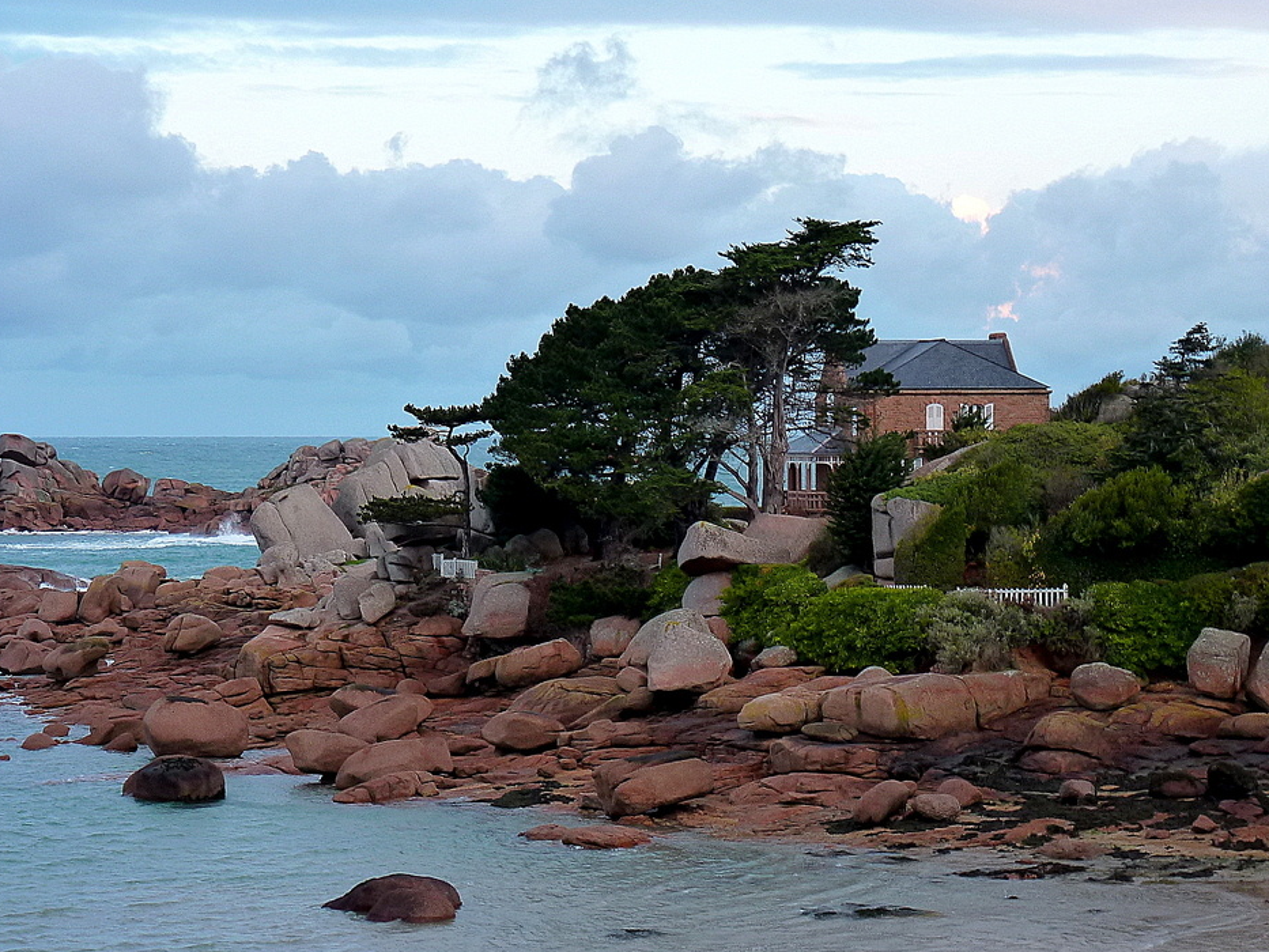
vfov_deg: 14.1
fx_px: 3850
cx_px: 641
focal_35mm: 105
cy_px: 468
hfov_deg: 18.7
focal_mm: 17.4
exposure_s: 1/40
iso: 125
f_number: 3.4
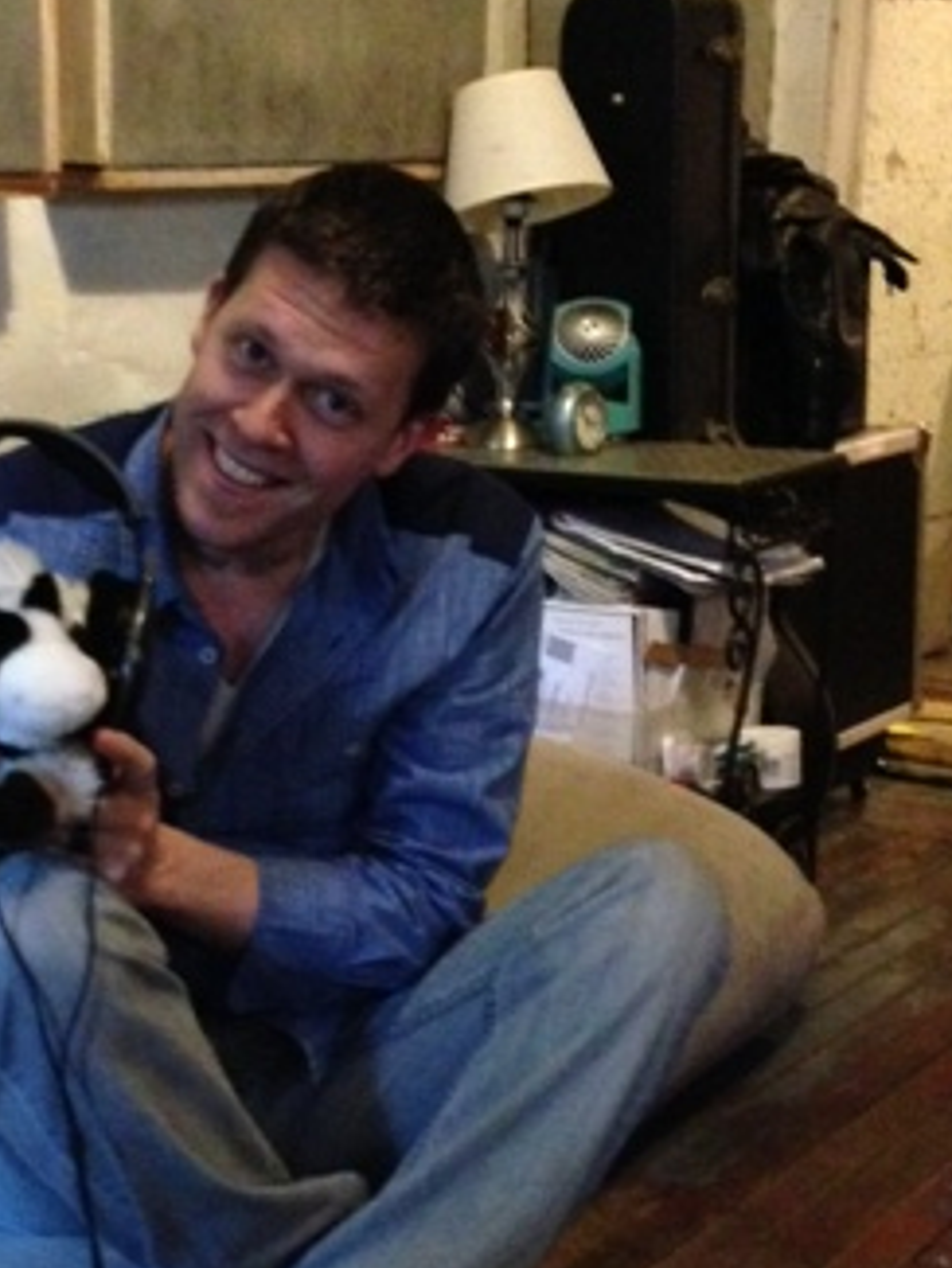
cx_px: 265
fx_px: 2382
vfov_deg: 29.8
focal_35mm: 65
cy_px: 722
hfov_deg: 22.4
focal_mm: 4.13
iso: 800
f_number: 2.4
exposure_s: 1/15
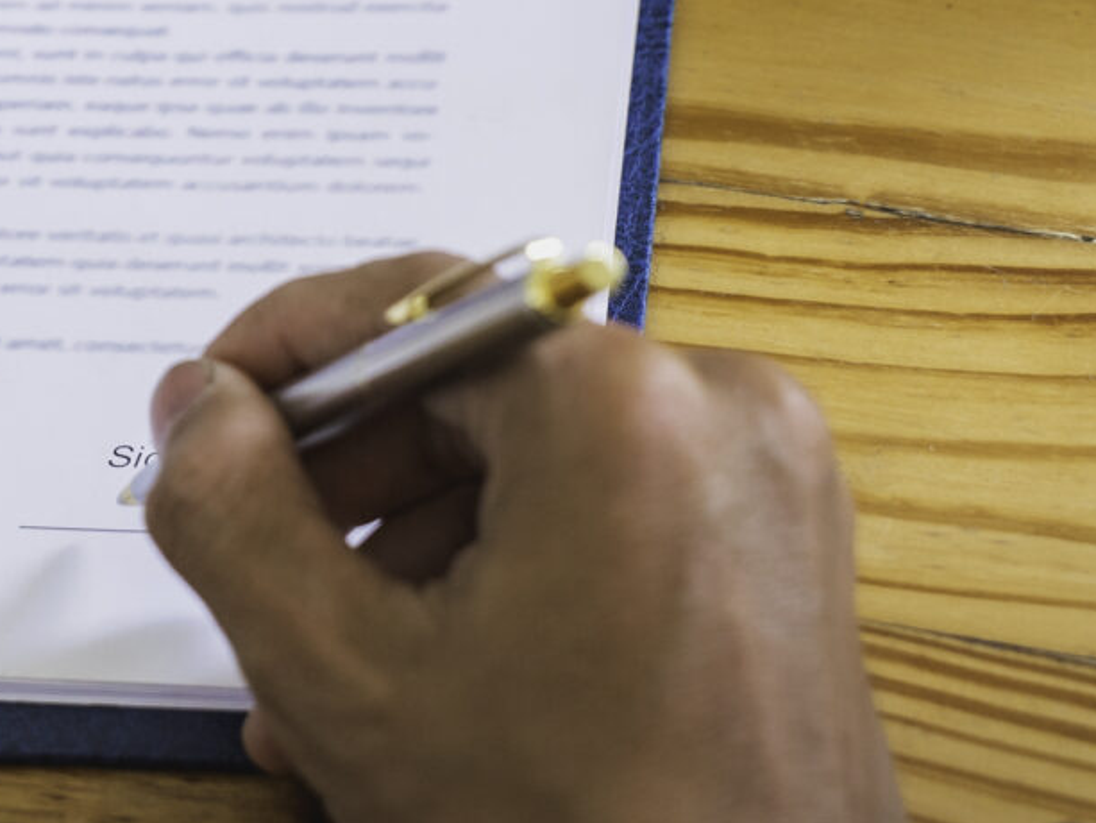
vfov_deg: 8.8
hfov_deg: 11.8
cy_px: -171
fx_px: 5289
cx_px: 245
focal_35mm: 167
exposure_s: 1/100
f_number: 3.2
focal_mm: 52
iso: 125
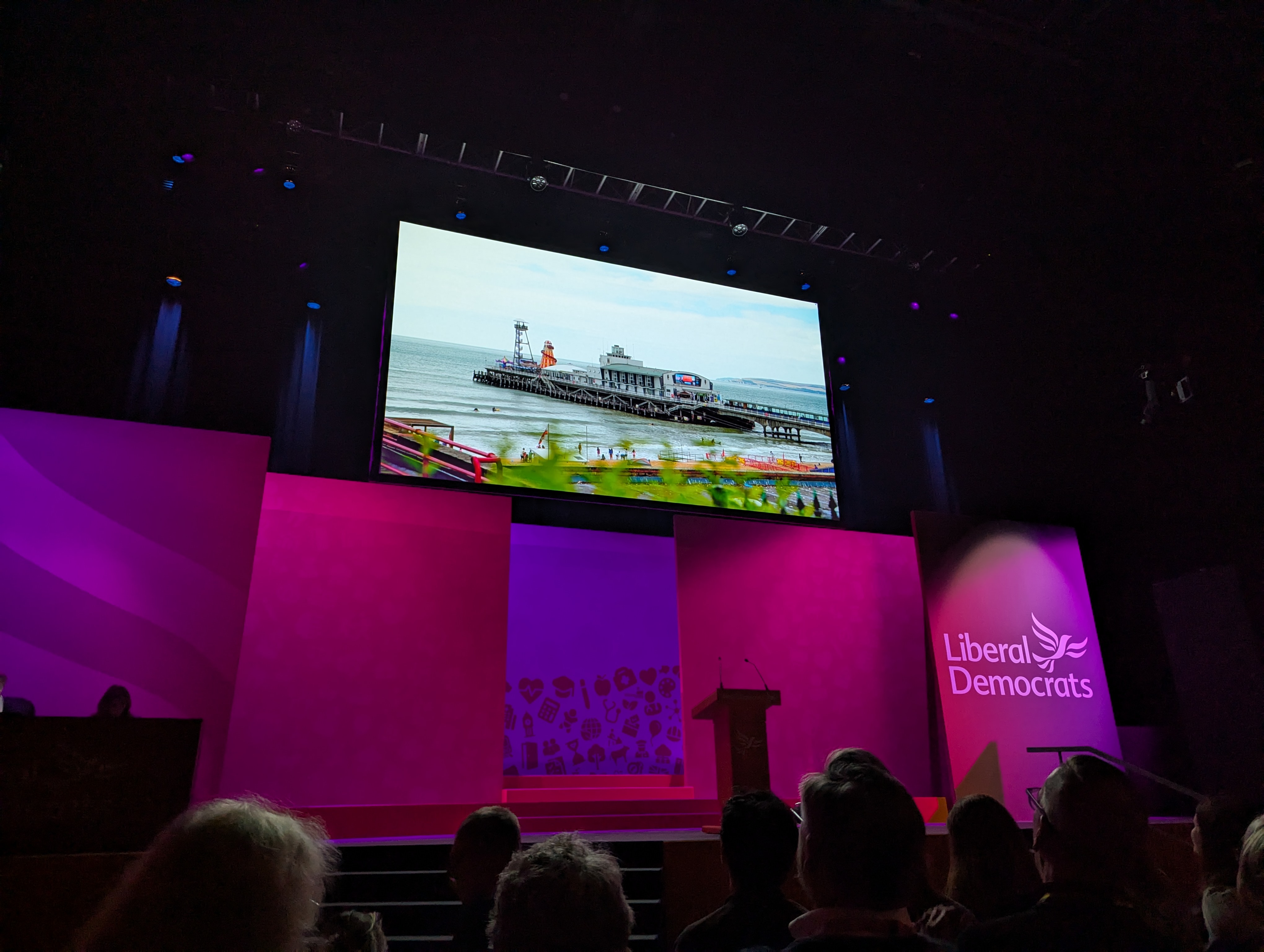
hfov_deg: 71.5
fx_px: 878
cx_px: 632
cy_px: 476
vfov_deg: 56.9
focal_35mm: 24
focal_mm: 6.81
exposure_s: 1/100
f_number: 1.85
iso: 193
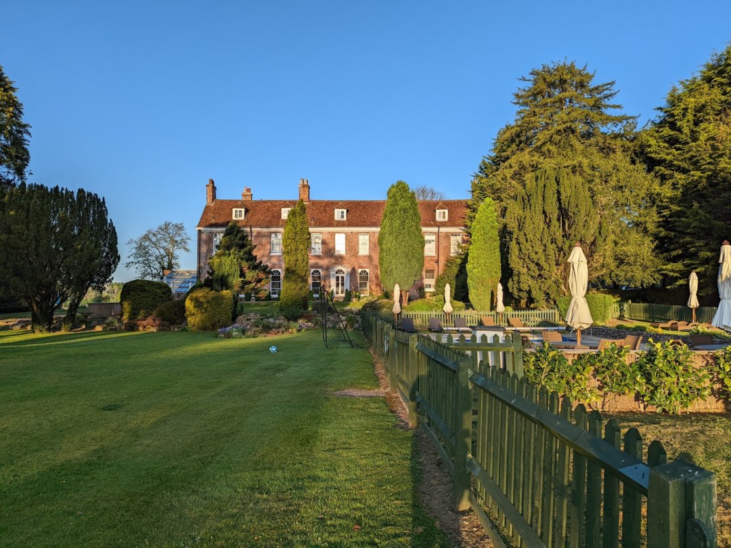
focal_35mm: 24
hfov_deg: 71.6
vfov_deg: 56.8
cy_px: 274
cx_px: 366
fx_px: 507
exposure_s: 1/1143
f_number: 1.85
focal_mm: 6.81
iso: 41
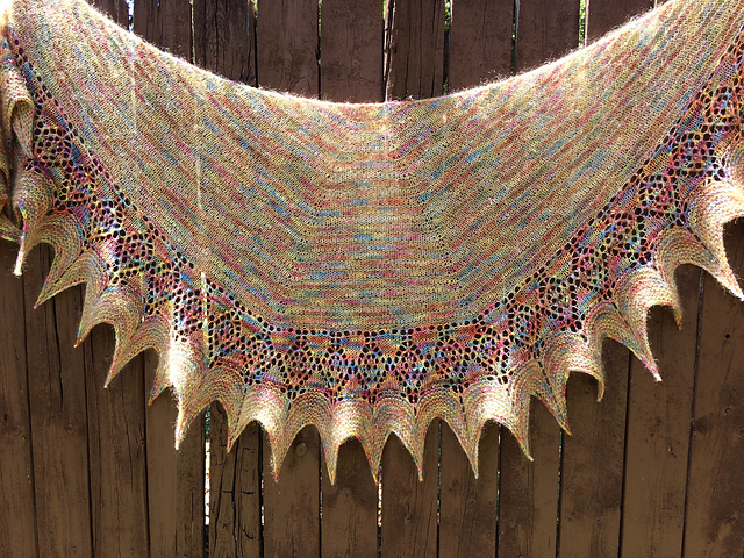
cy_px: 279
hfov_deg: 61.7
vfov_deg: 48.2
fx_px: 623
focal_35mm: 29
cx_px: 372
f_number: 2.2
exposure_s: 1/285
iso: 32
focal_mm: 4.15
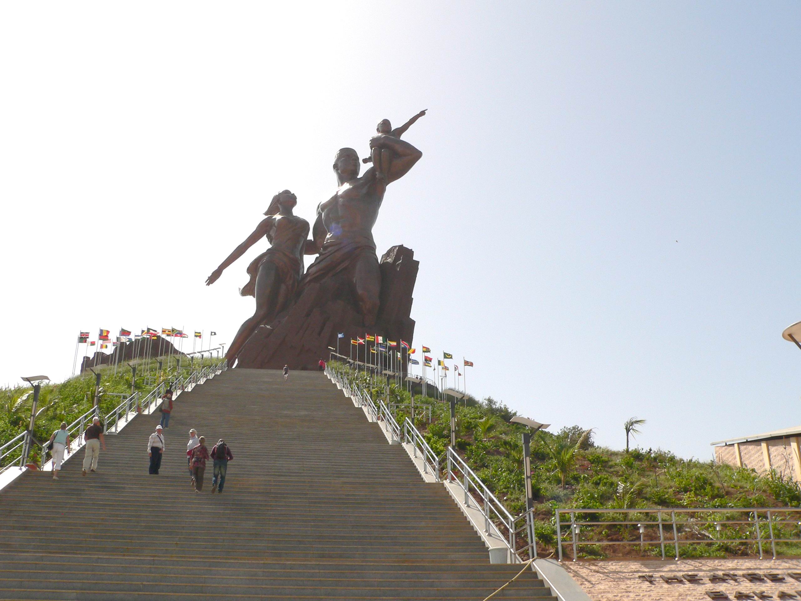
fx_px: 833
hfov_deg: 51.4
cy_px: 300
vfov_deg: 39.7
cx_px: 400
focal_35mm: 36
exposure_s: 1/640
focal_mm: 6
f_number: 5.6
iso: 80
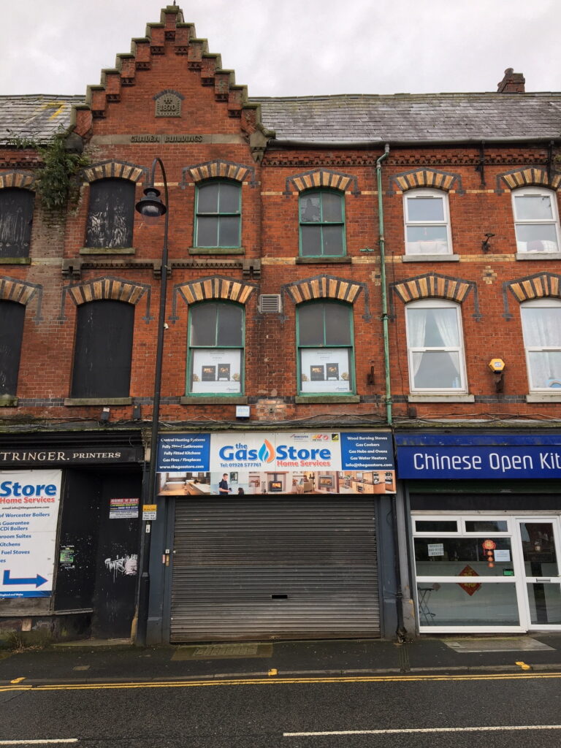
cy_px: 374
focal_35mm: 29
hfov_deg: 48.2
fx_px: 627
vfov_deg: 61.7
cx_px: 280
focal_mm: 4.15
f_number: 2.2
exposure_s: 1/101
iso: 25
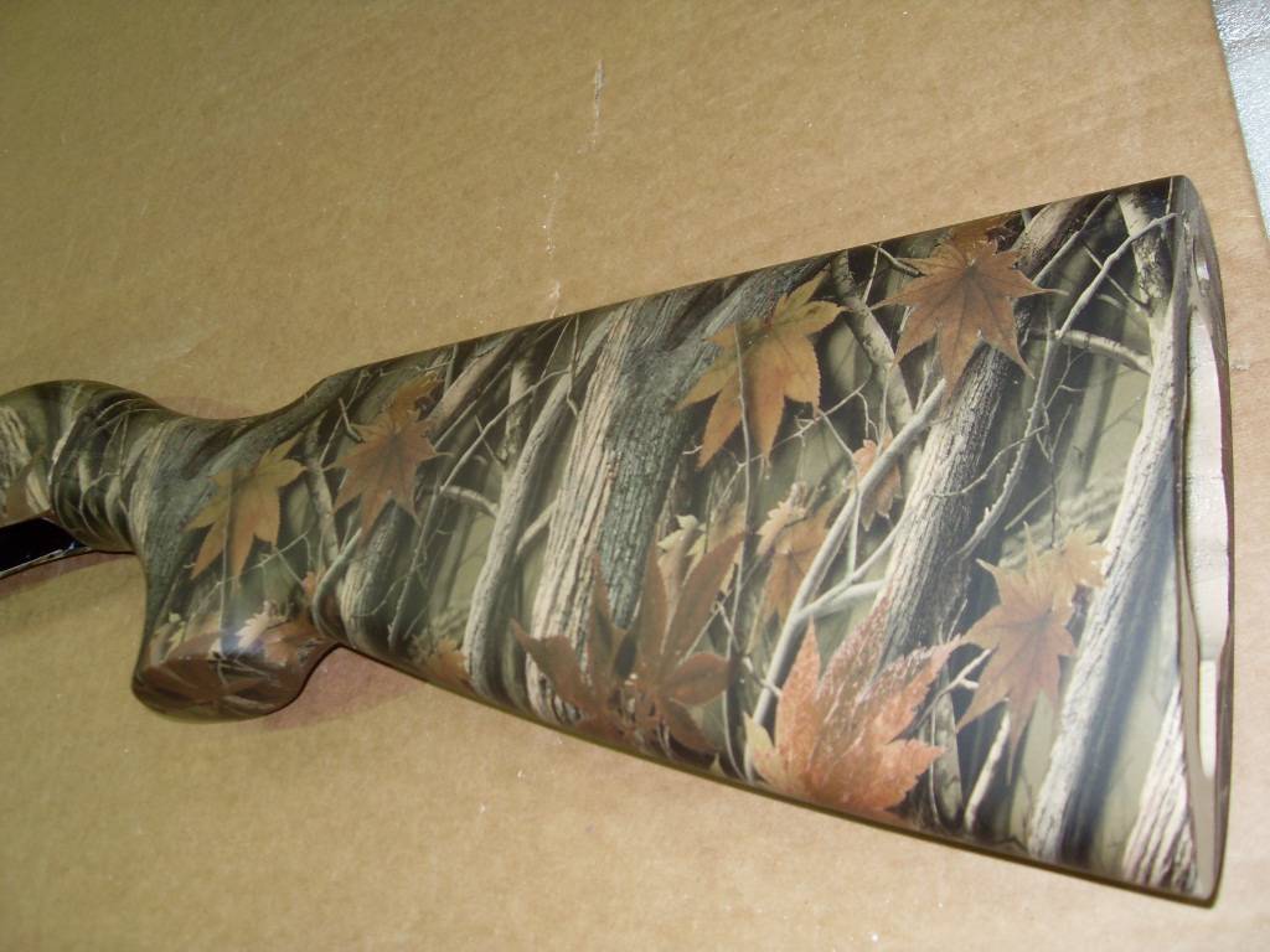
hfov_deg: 52.6
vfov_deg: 40.7
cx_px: 635
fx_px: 1284
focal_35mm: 35
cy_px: 476
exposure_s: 1/45
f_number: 2.8
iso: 100
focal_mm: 6.3
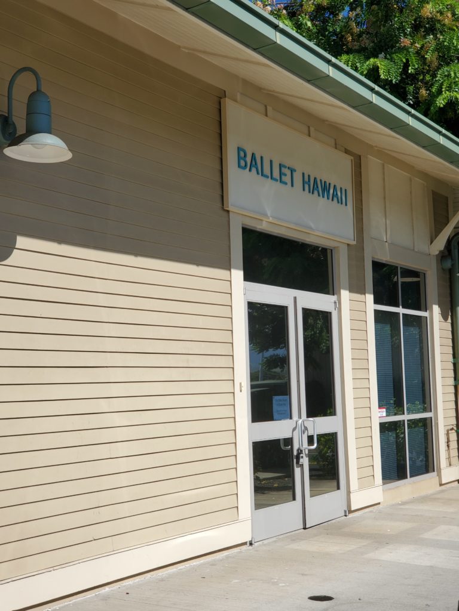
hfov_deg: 28.0
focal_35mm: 52
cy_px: 306
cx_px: 230
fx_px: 919
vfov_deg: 36.8
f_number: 2.4
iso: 50
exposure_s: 1/1096
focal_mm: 6
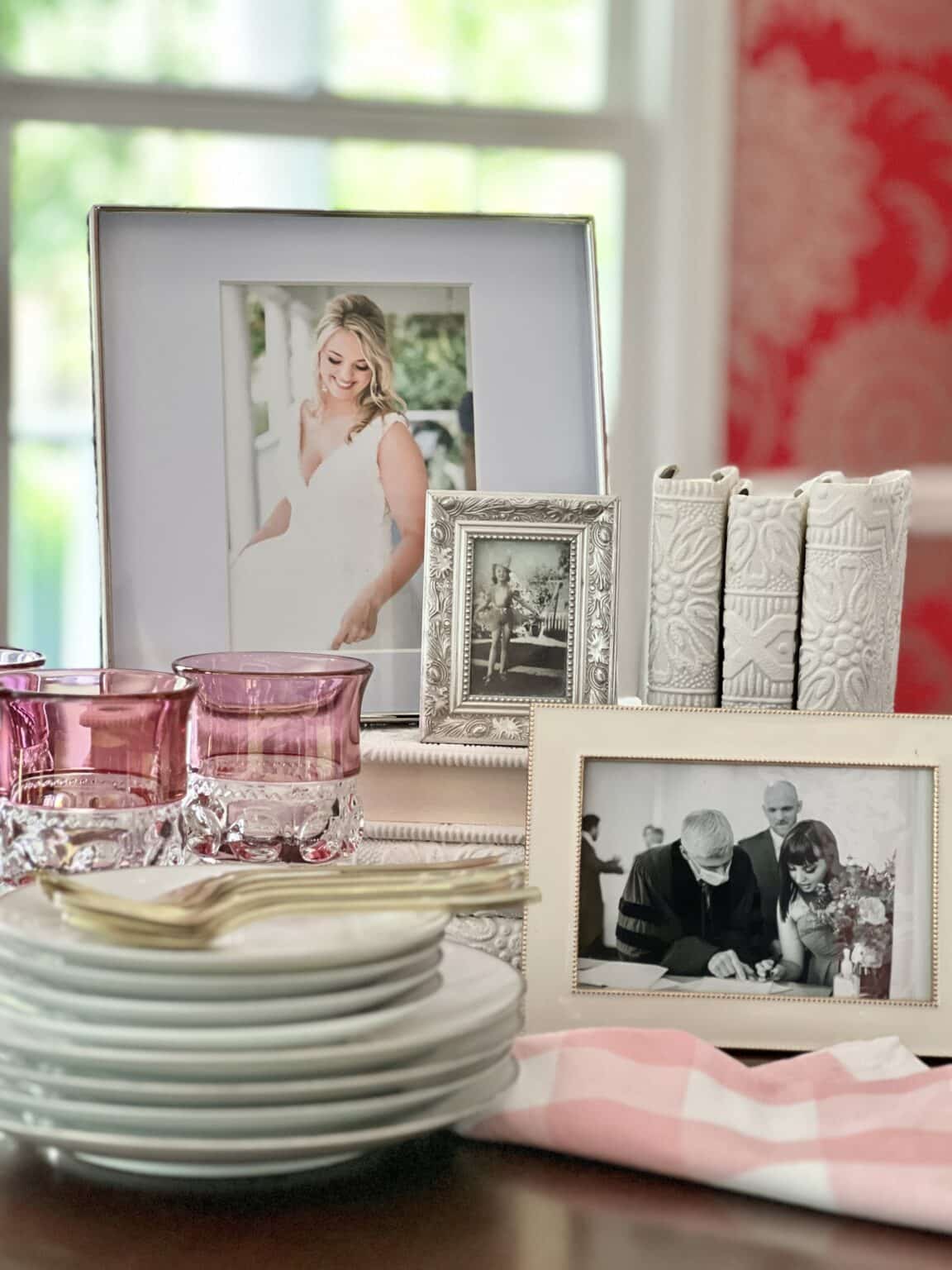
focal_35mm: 77
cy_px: 635
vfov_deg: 25.3
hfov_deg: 19.1
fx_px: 2824
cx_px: 476
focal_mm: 9
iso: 250
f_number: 2.8
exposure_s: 1/40
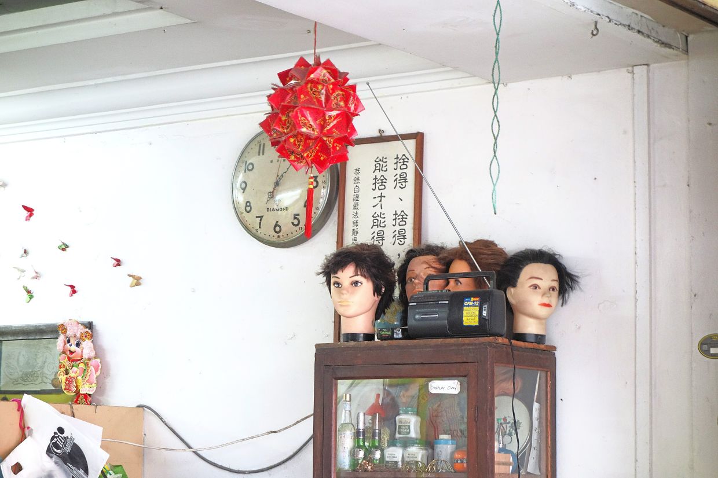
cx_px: 359
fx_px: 1994
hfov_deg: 20.4
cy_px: 239
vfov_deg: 13.7
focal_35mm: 100
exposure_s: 1/13
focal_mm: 37.1
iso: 400
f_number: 4.9
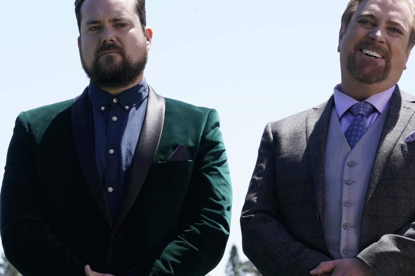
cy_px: 170
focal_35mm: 206
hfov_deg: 10.0
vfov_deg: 6.7
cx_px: 240
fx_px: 2375
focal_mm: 127
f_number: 13
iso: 1000
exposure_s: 1/500
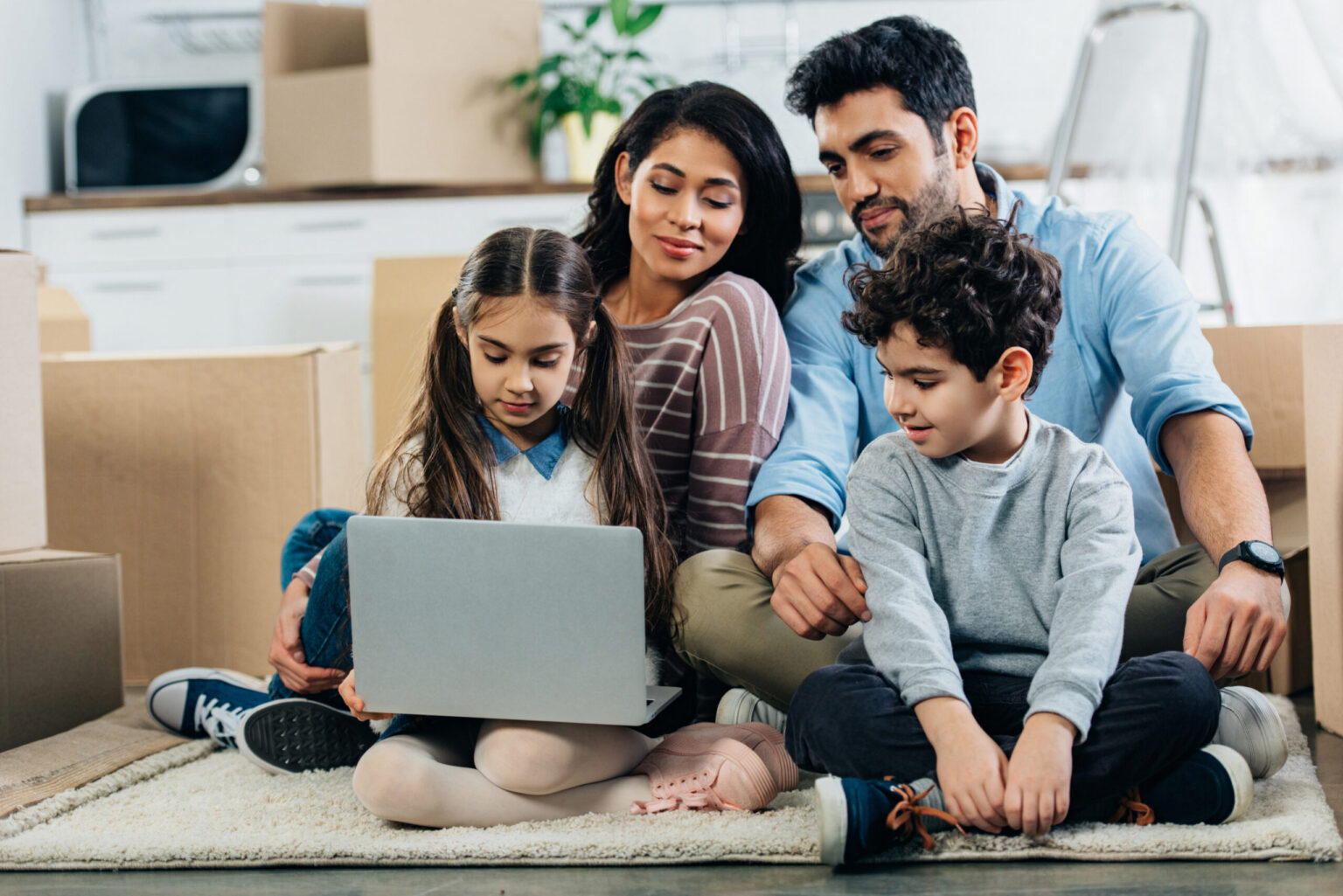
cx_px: 672
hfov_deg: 22.1
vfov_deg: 14.9
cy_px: 448
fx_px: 3433
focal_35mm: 92
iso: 250
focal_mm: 92
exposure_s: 1/200
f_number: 3.2
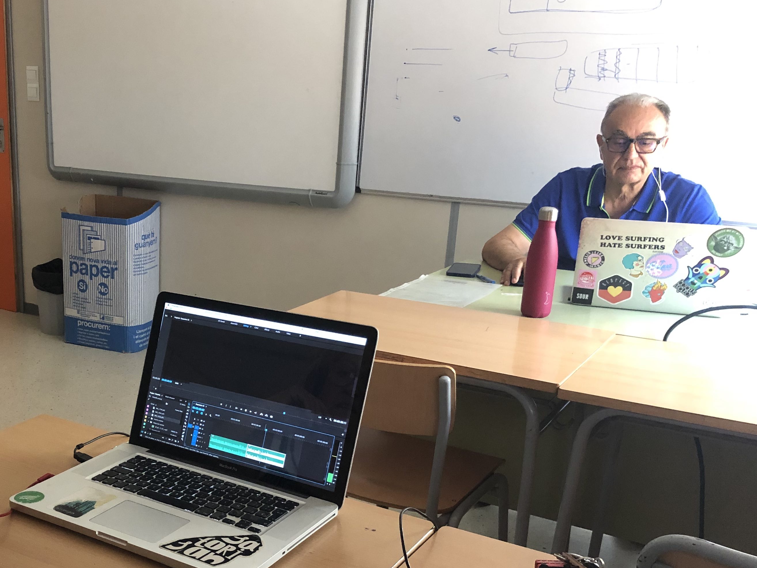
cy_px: 400
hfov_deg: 42.4
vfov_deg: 33.2
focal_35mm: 43
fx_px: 940
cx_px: 184
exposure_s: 1/15
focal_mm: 4
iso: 100
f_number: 1.8
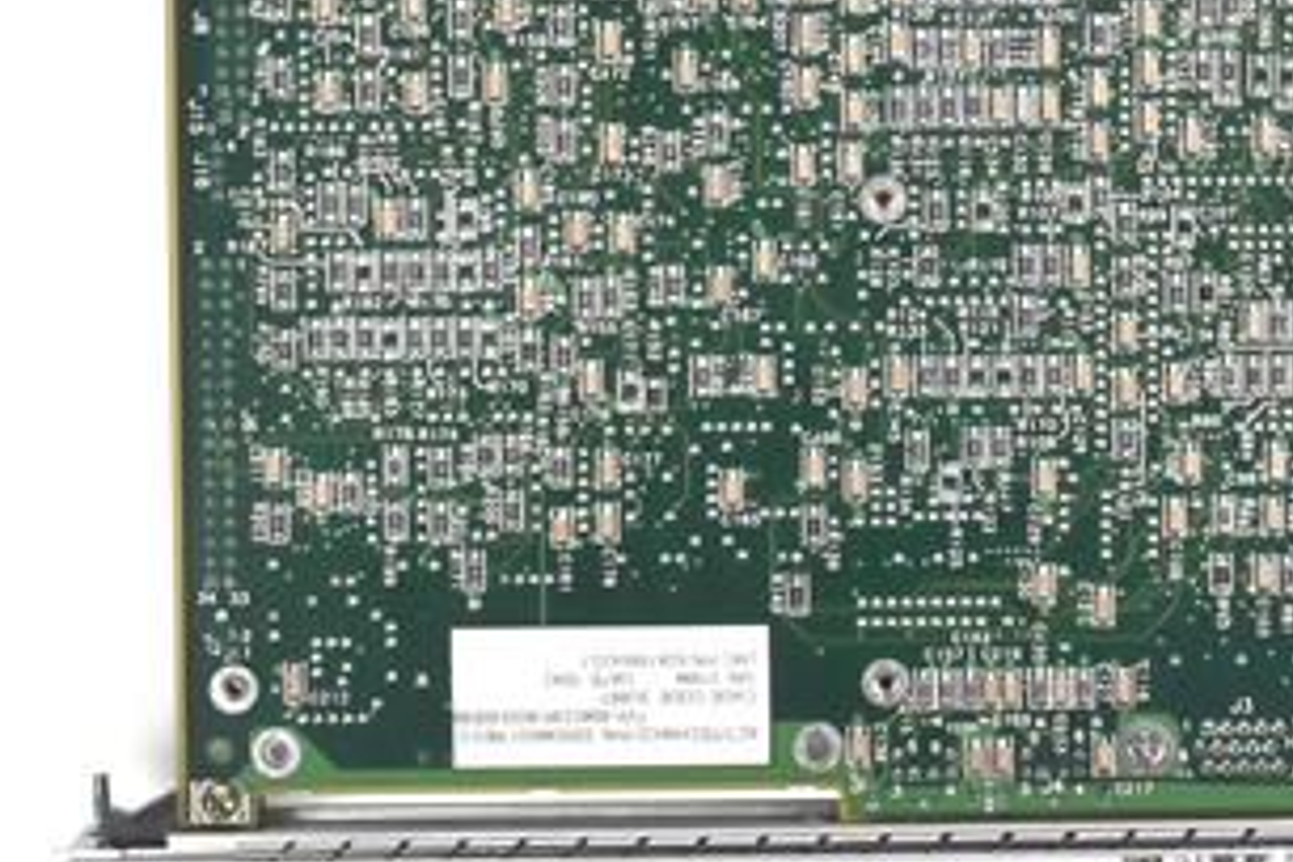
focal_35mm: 53
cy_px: 220
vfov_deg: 25.2
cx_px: 1078
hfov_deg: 36.0
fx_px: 1903
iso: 100
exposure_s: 1/200
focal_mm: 18
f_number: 10
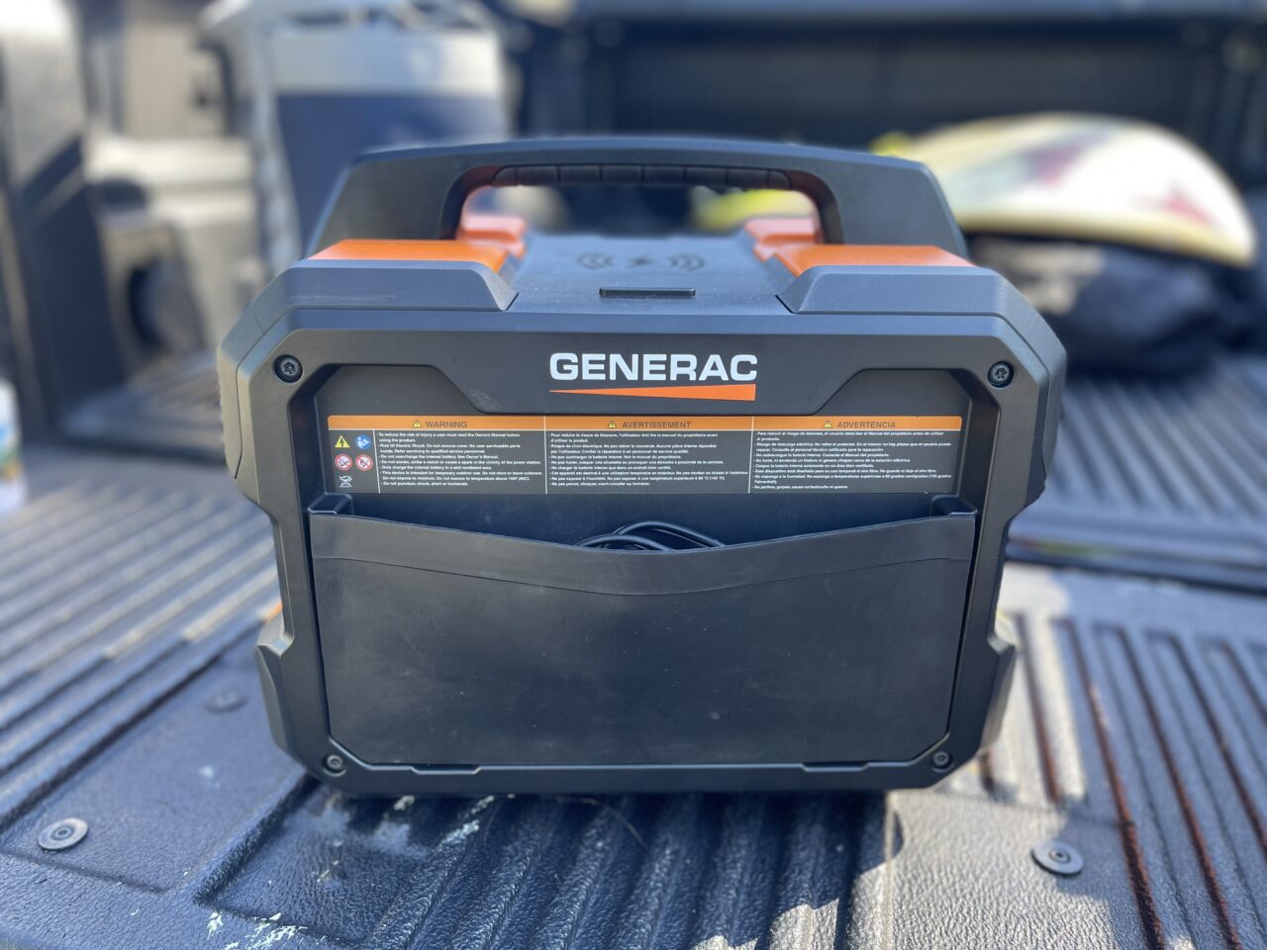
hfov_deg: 67.3
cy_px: 475
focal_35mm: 26
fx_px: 952
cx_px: 634
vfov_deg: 53.1
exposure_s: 1/121
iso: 50
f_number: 1.6
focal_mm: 5.1
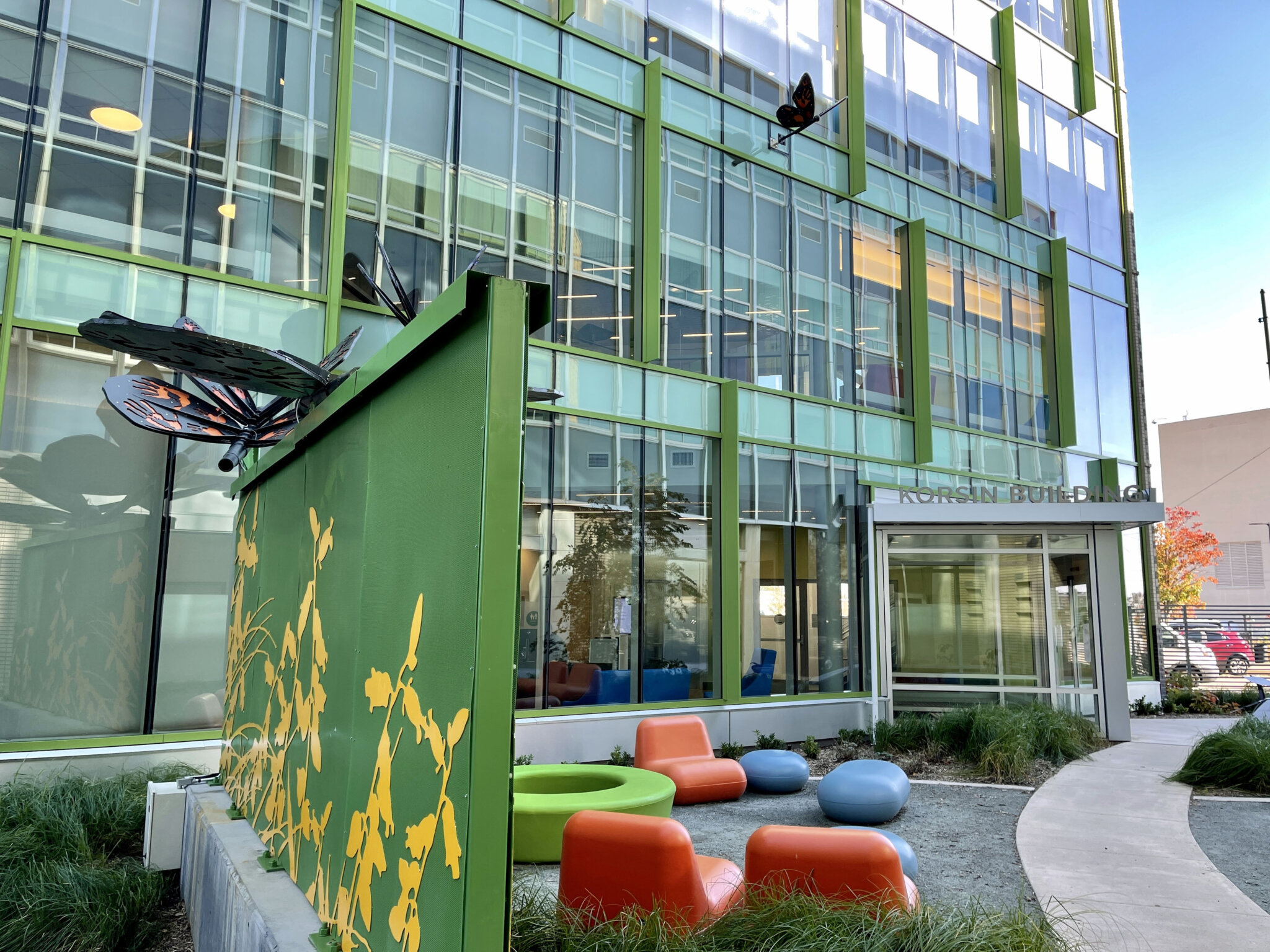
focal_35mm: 26
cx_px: 635
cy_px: 476
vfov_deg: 53.1
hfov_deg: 67.3
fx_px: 954
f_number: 1.6
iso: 32
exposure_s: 1/195
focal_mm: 5.1
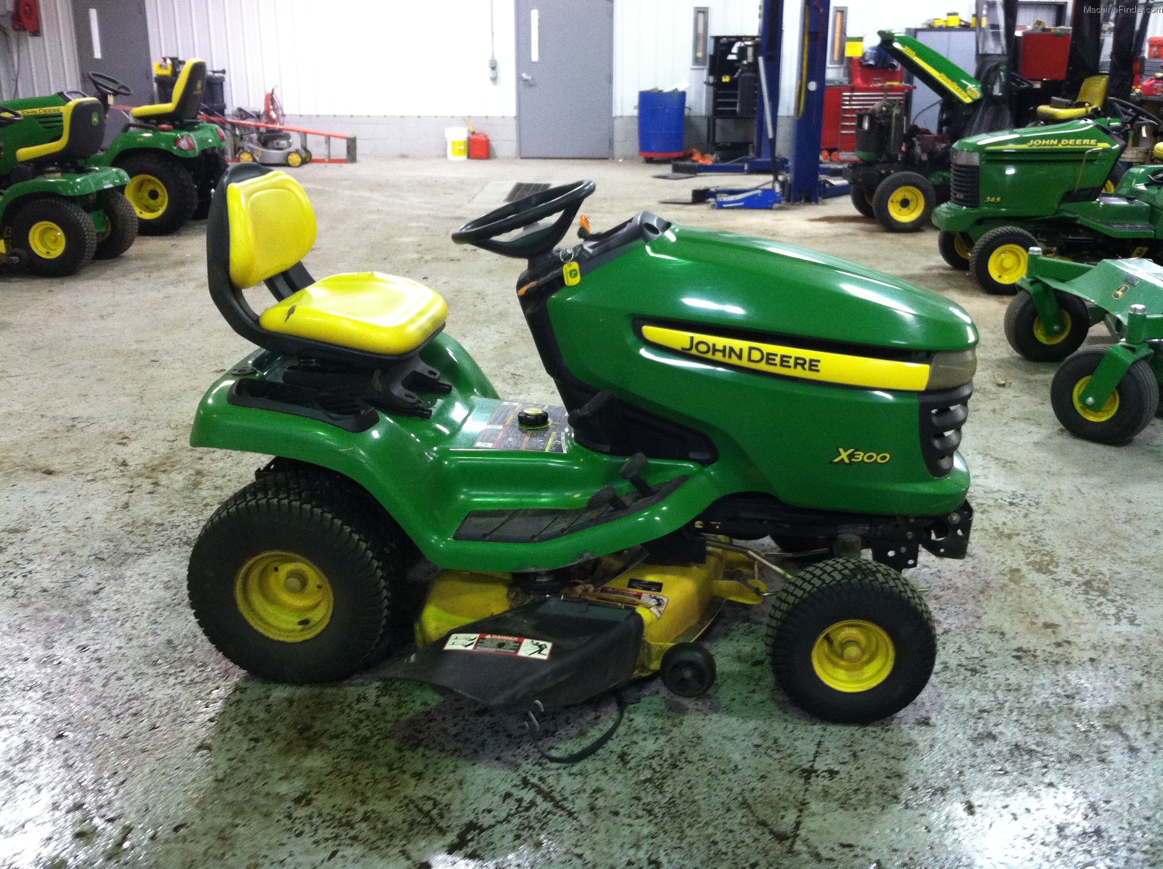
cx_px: 582
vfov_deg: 40.6
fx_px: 1174
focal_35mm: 35
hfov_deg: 52.7
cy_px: 434
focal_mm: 3.85
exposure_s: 1/15
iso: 250
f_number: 2.8
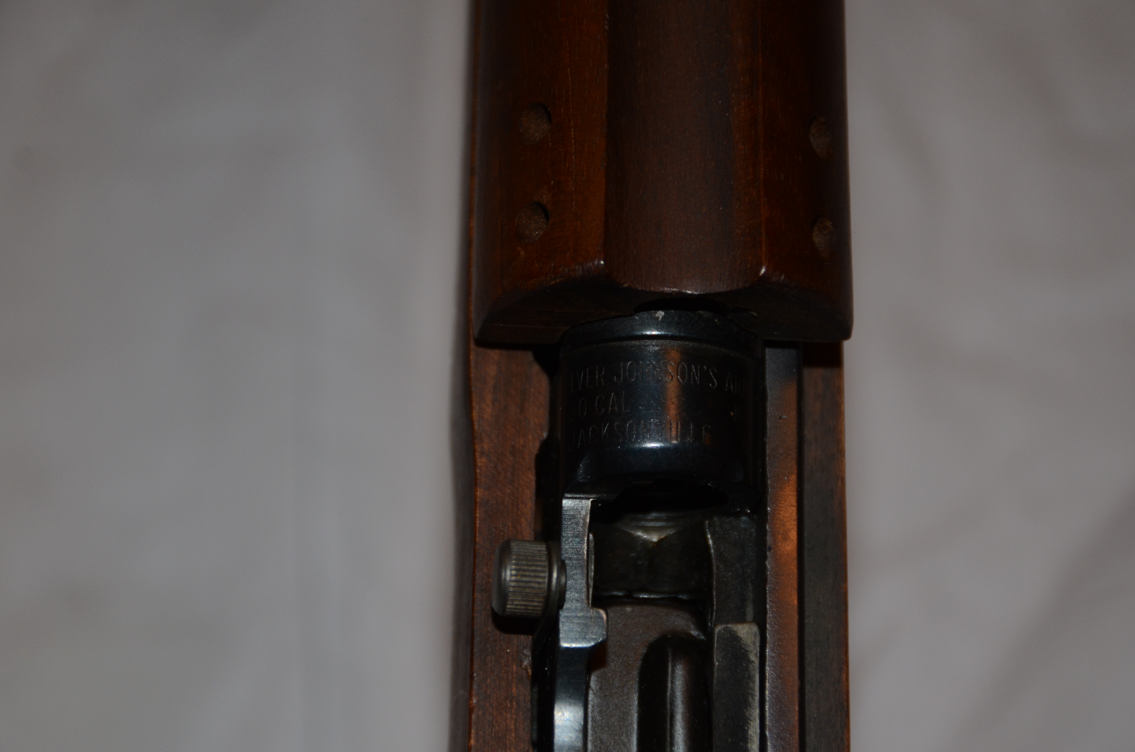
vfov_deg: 11.3
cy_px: 399
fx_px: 3792
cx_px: 569
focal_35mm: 121
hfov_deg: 17.0
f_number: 5
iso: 500
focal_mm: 75
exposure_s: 1/60
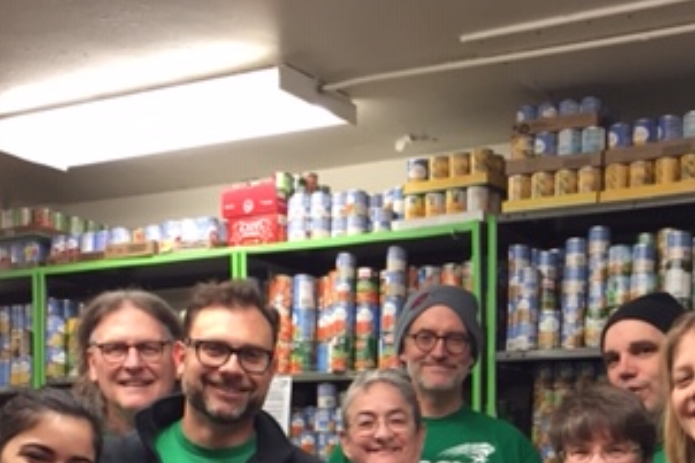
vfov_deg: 20.1
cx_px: 465
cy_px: 527
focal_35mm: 64
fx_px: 1235
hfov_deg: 31.2
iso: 40
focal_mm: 4.15
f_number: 2.2
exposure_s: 1/30
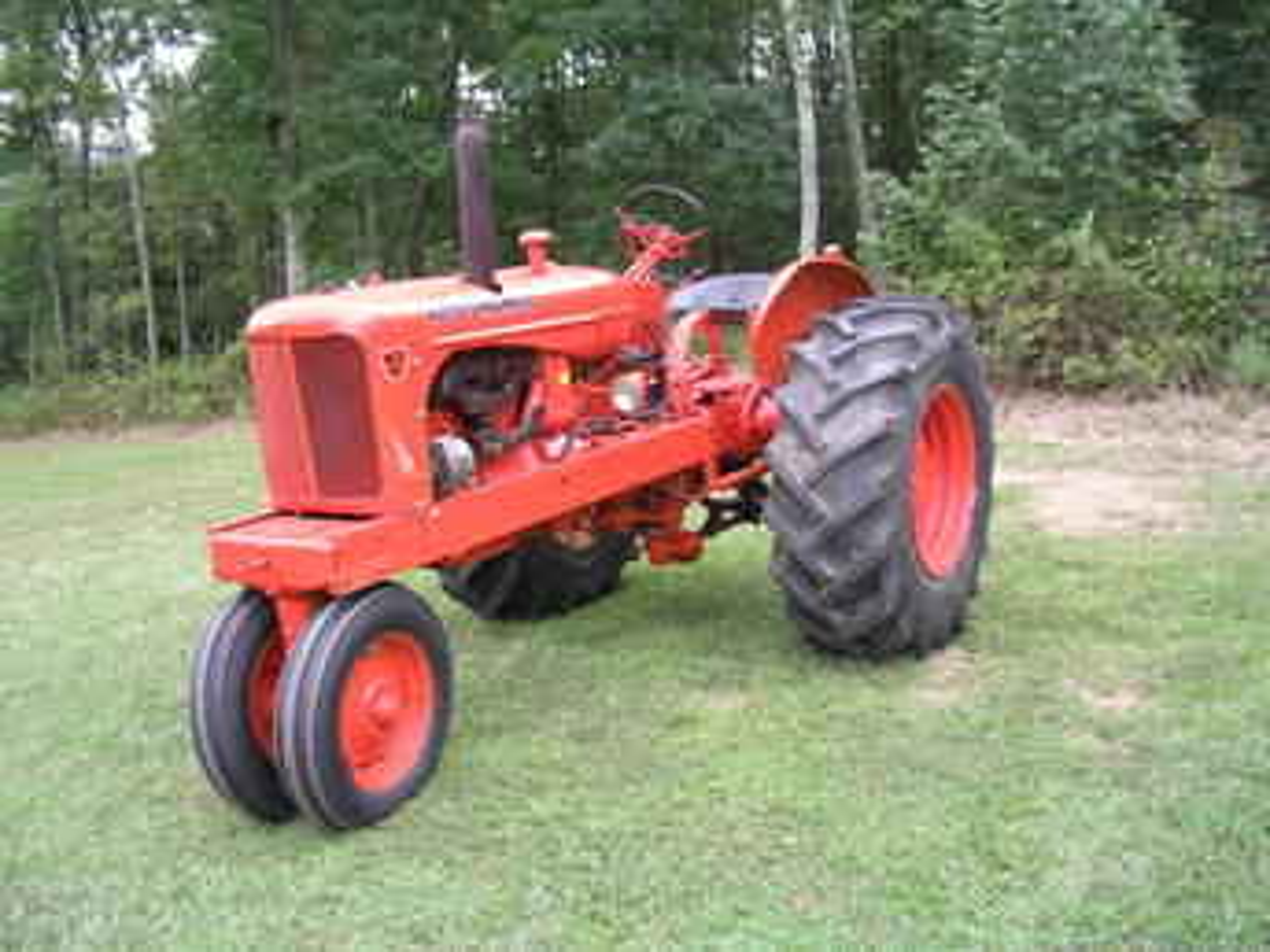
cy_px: 476
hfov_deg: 49.0
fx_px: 1394
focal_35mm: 38
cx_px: 635
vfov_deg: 37.7
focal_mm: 5.8
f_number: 2.8
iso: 57
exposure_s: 1/30.9
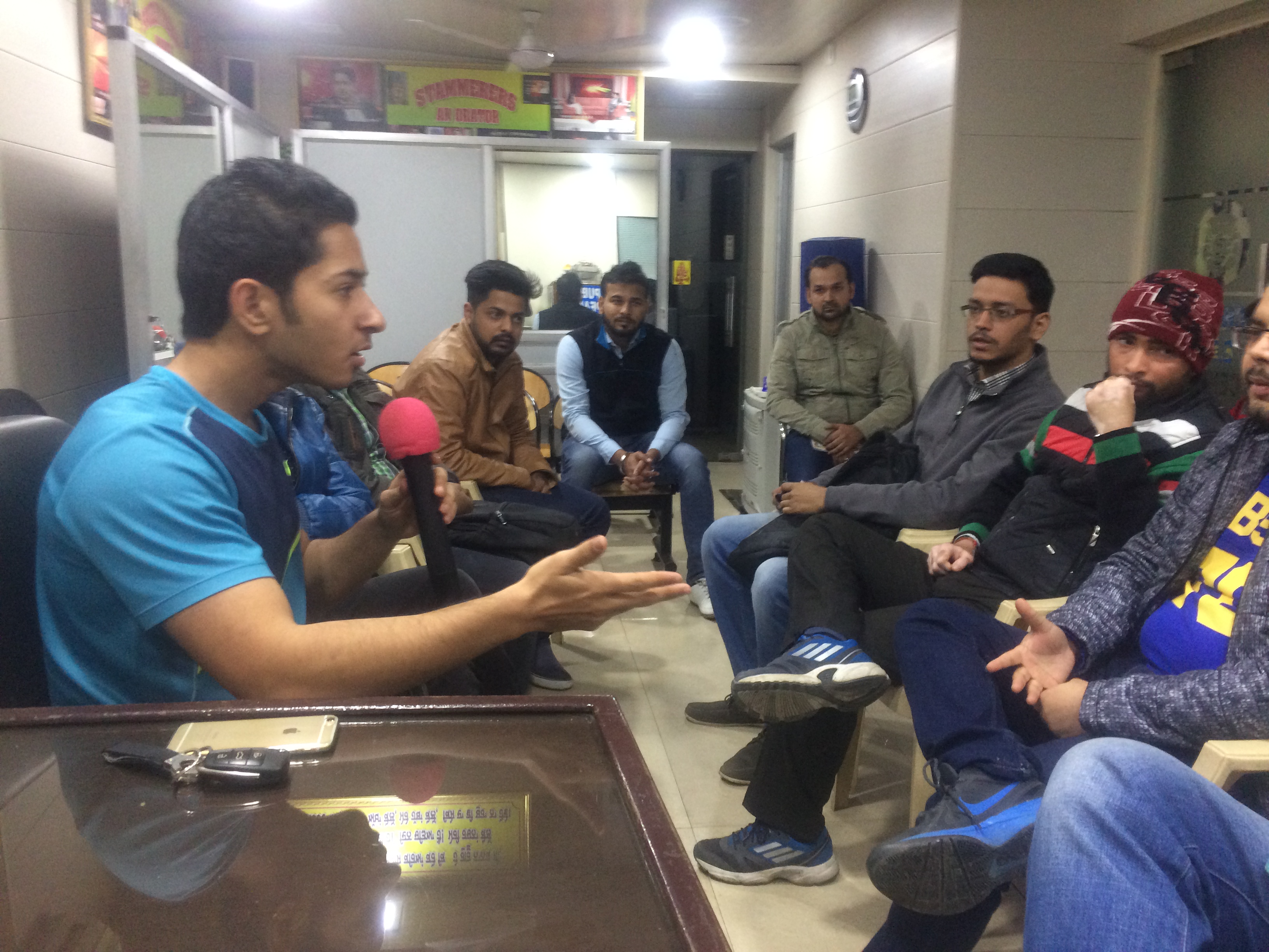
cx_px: 634
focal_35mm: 29
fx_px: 1063
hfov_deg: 61.7
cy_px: 476
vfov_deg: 48.2
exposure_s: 1/33
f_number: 2.2
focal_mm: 4.15
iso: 250
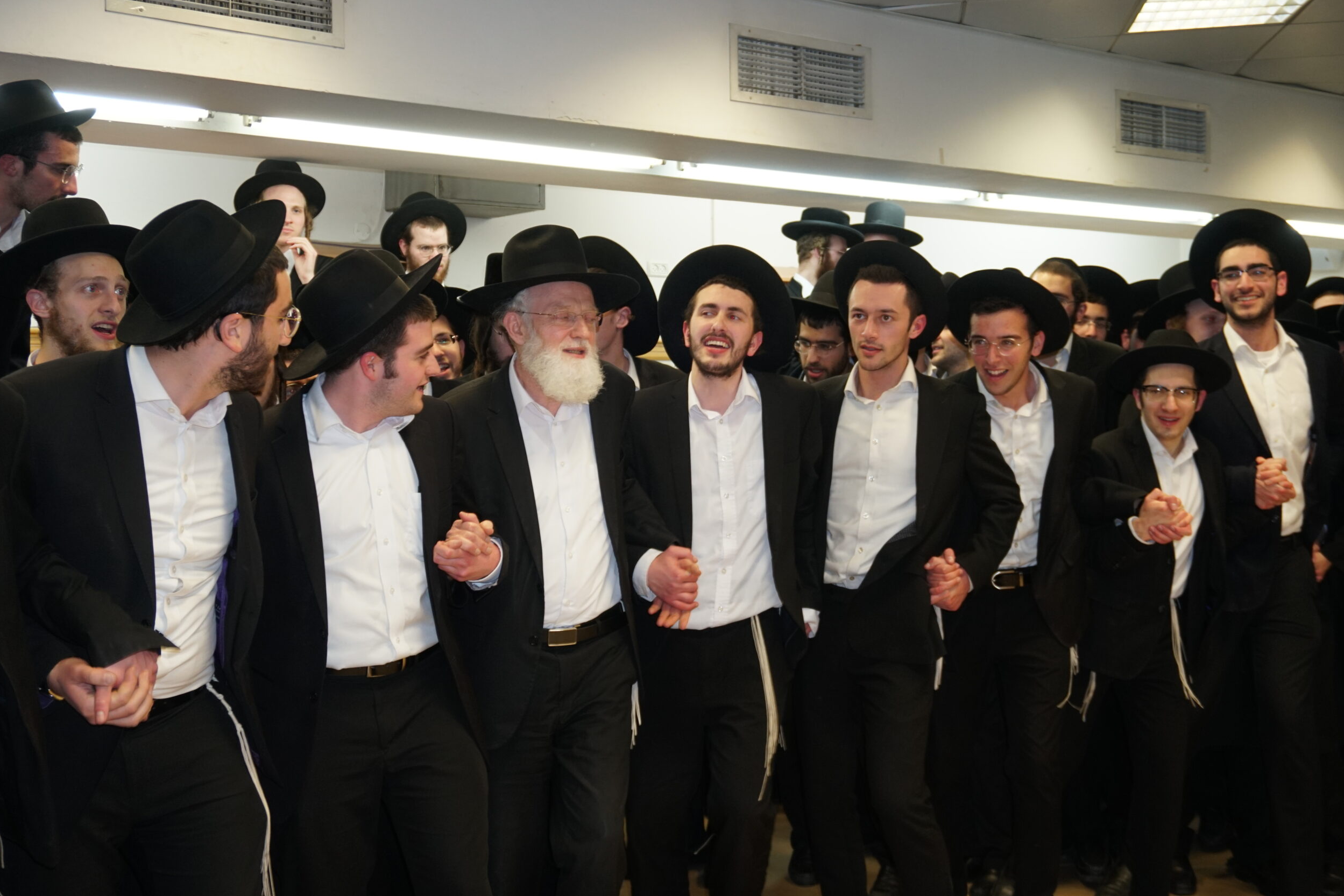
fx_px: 1550
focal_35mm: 42
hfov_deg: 46.9
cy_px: 437
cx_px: 675
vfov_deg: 32.2
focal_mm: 27
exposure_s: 1/125
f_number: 4.5
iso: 640
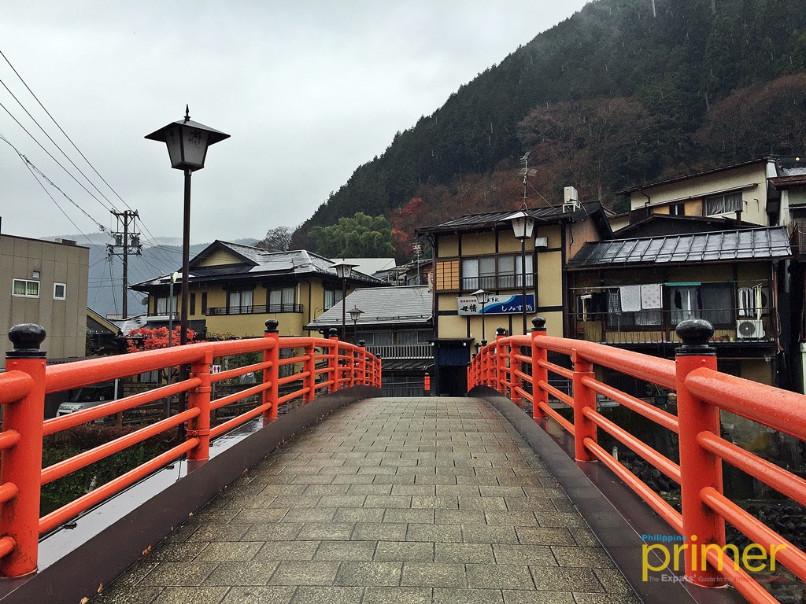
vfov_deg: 48.2
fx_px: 675
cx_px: 403
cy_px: 302
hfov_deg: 61.7
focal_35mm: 29
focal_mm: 4.15
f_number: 2.2
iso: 32
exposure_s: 1/324
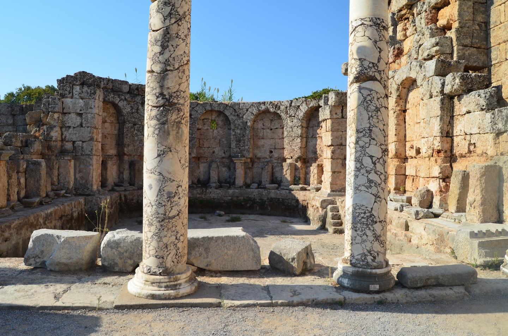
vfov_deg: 47.7
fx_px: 380
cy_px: 168
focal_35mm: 27
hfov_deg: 67.5
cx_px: 254
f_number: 10
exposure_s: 1/320
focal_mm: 18
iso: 200
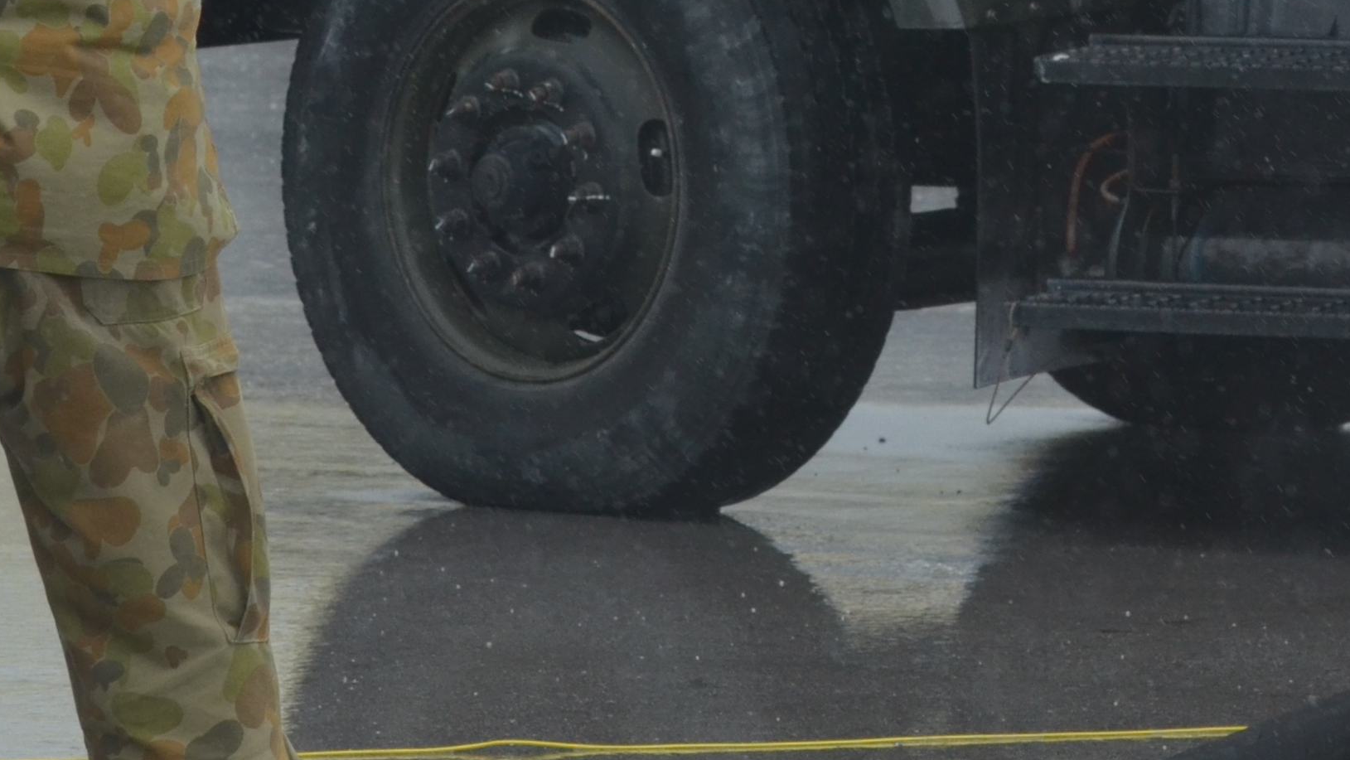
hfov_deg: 6.5
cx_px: 1014
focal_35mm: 332
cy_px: -61
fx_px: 11887
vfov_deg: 3.7
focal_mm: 70
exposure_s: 1/800
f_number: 6.3
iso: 200
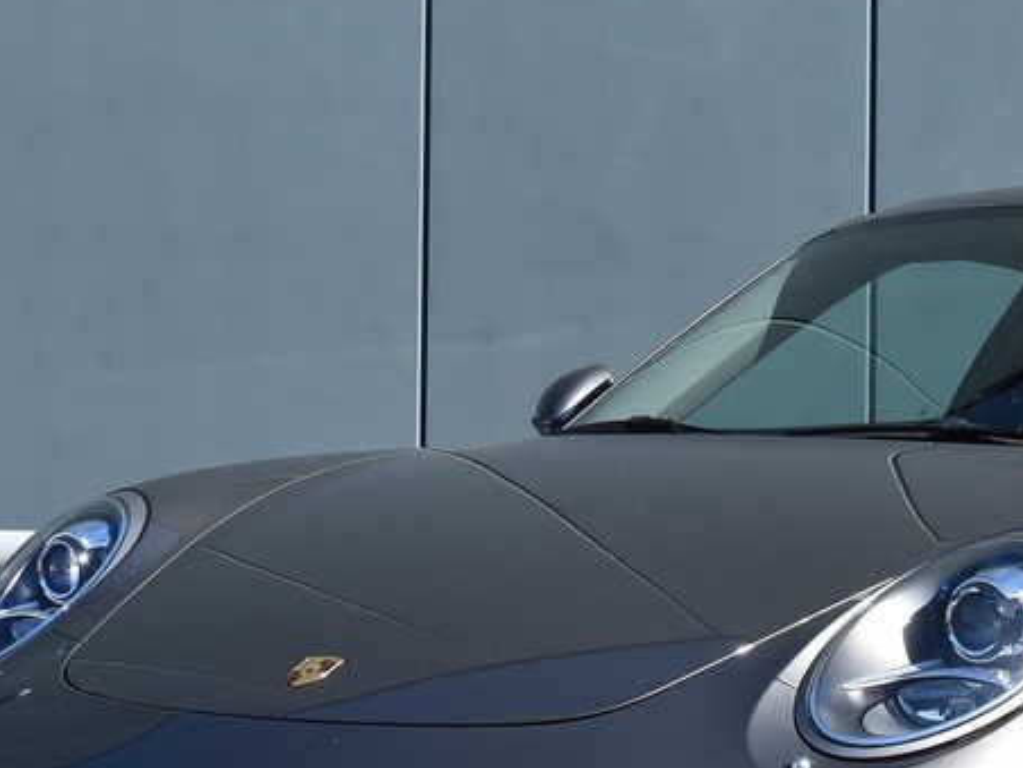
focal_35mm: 139
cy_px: 433
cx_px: 939
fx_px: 4108
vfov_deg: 10.7
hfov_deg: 14.0
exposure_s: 1/500
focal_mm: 34
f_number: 8
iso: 400
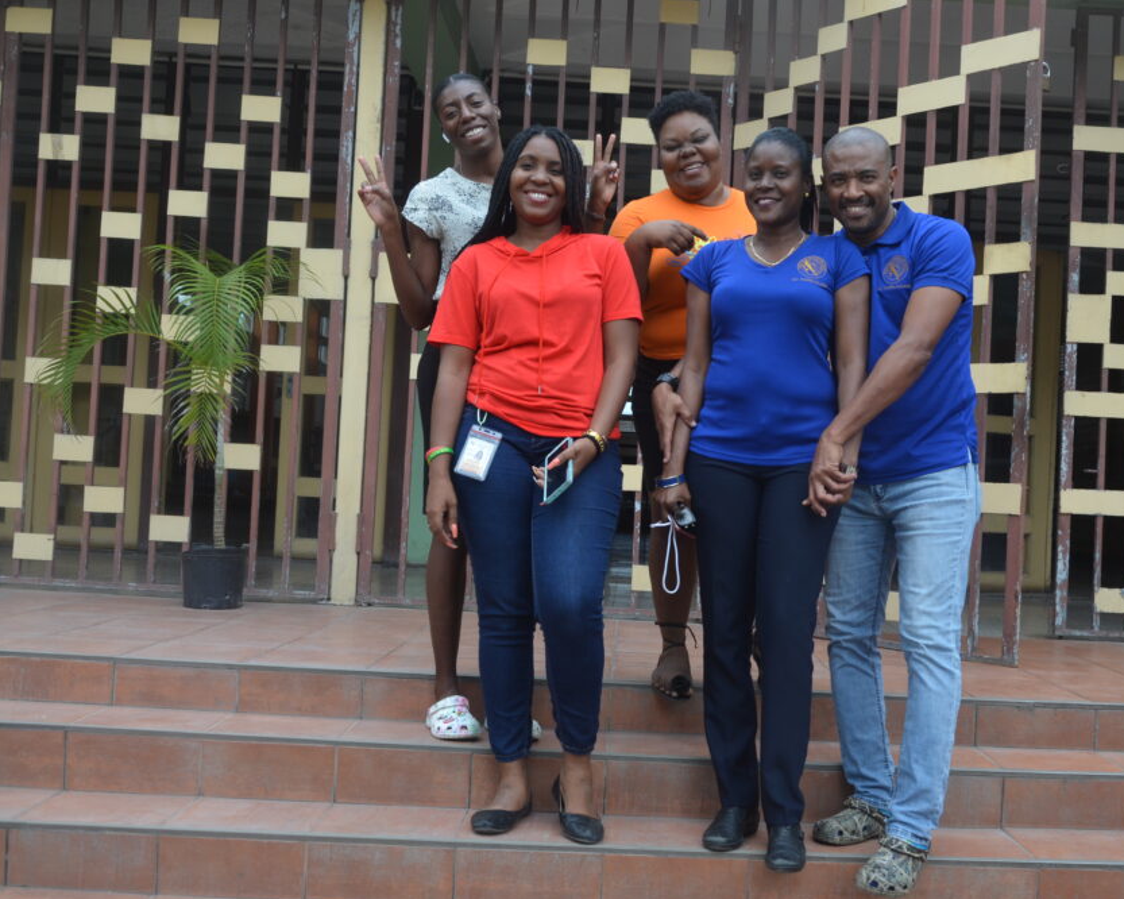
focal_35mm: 38
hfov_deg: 47.7
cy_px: 445
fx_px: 1264
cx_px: 668
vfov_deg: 39.1
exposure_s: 1/125
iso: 220
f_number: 5.6
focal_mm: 22
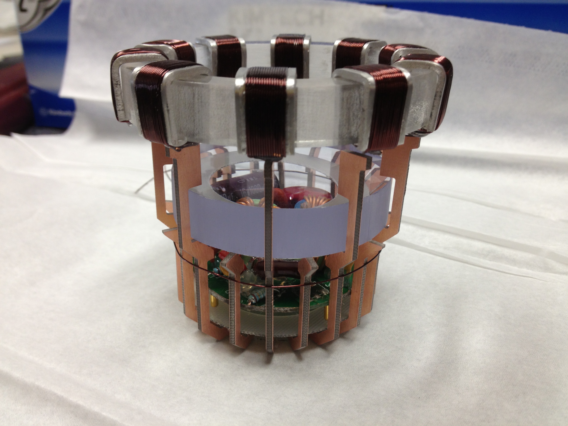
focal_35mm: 35
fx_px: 574
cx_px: 284
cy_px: 213
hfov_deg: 52.6
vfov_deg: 40.7
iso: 50
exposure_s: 1/20
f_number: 2.4
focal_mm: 4.28
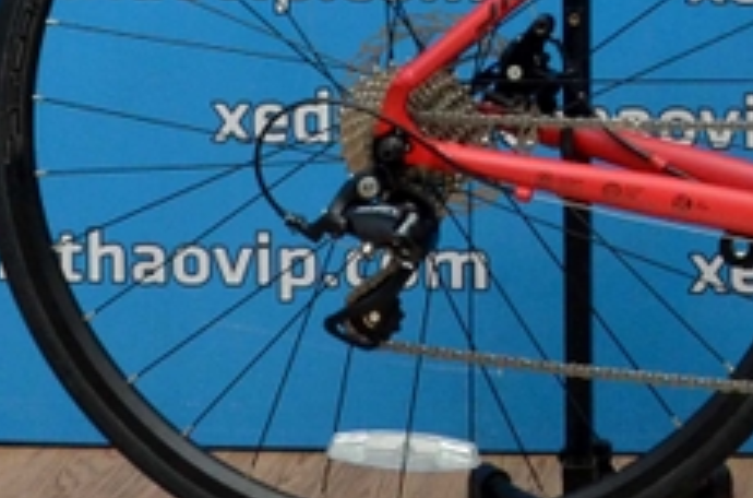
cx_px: 1139
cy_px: -383
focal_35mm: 107
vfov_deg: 11.8
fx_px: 2232
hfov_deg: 17.2
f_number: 7.1
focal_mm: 16
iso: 1000
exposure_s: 1/250
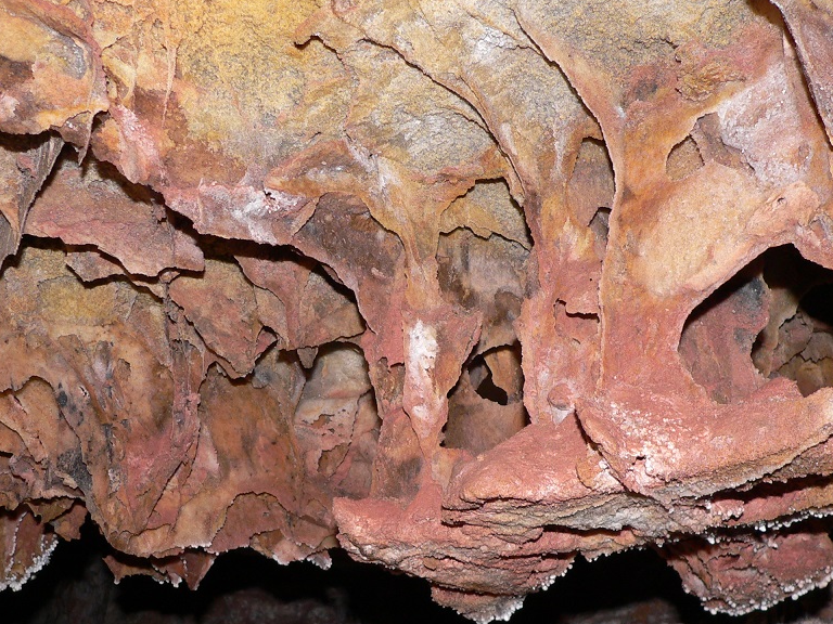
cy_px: 389
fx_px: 1155
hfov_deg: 39.7
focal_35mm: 48
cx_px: 403
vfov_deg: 30.1
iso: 100
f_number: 2.8
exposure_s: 1/60
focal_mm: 6
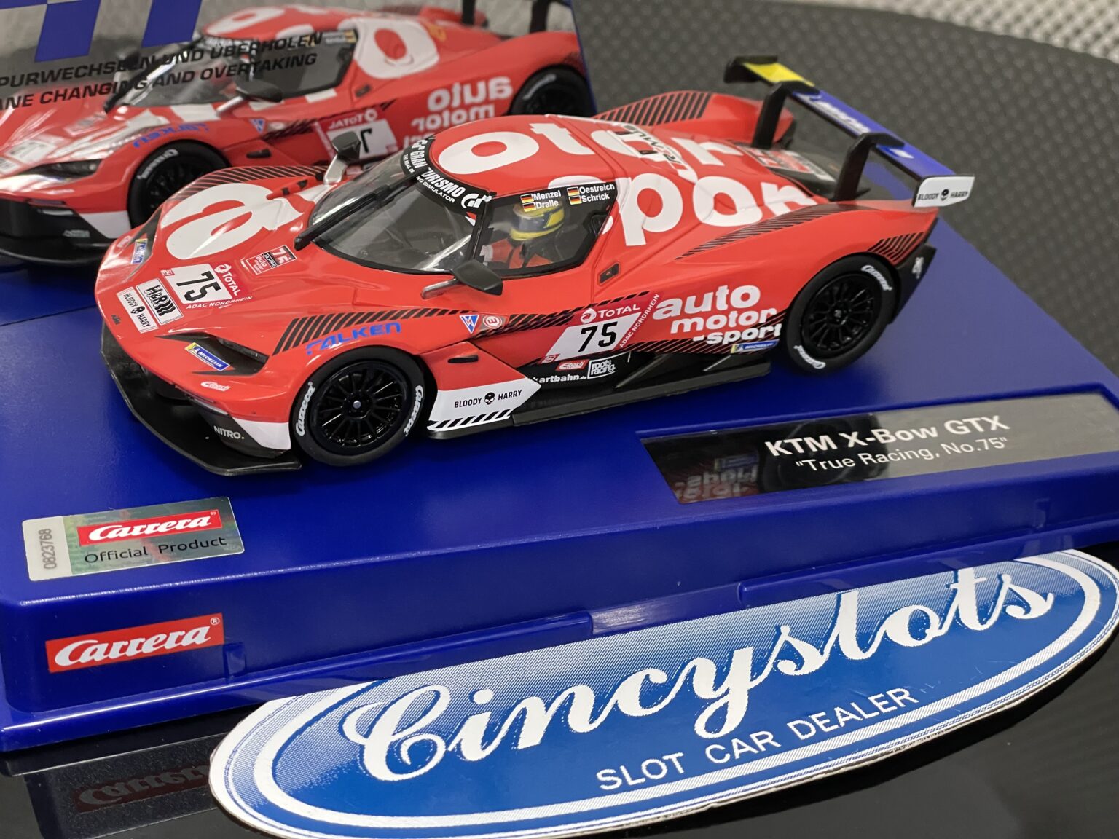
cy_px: 420
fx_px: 1681
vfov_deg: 28.0
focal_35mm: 52
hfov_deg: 36.8
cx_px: 560
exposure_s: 1/40
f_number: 2
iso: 500
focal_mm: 6
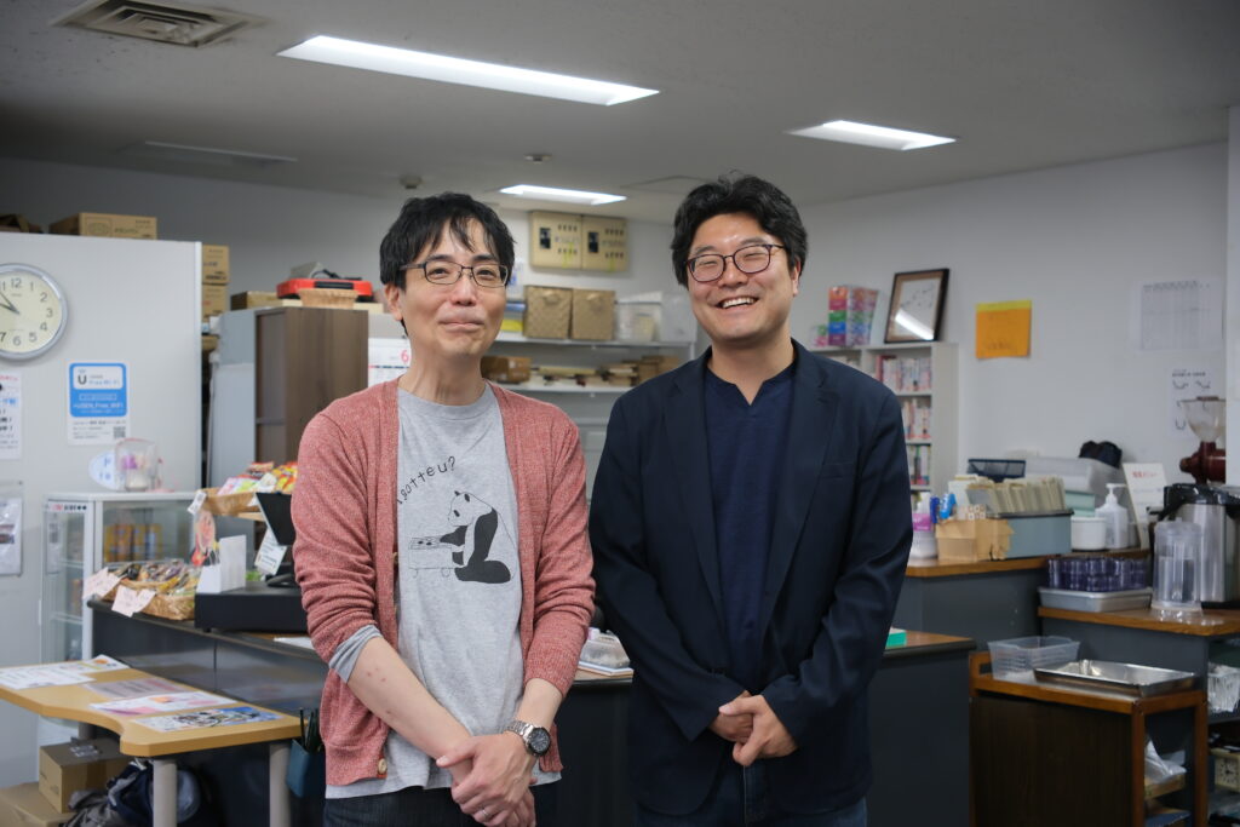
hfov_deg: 43.6
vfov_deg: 29.9
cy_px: 414
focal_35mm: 45
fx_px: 1550
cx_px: 620
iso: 320
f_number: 3.2
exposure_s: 1/80
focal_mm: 29.9
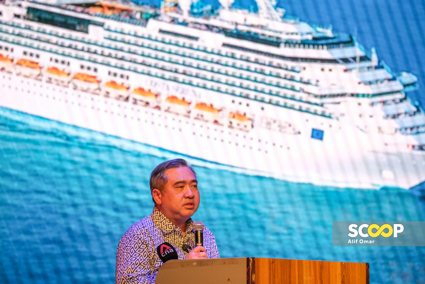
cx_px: 212
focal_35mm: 210
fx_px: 2479
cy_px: 142
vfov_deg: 6.5
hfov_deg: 9.8
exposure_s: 1/320
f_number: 4
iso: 2000
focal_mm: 140
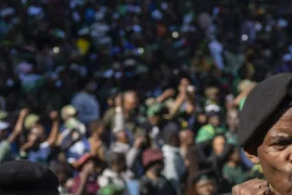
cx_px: 337
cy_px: 298
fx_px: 1543
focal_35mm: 190
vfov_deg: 7.1
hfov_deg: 10.7
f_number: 3.2
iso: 100
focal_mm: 50
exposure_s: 1/500
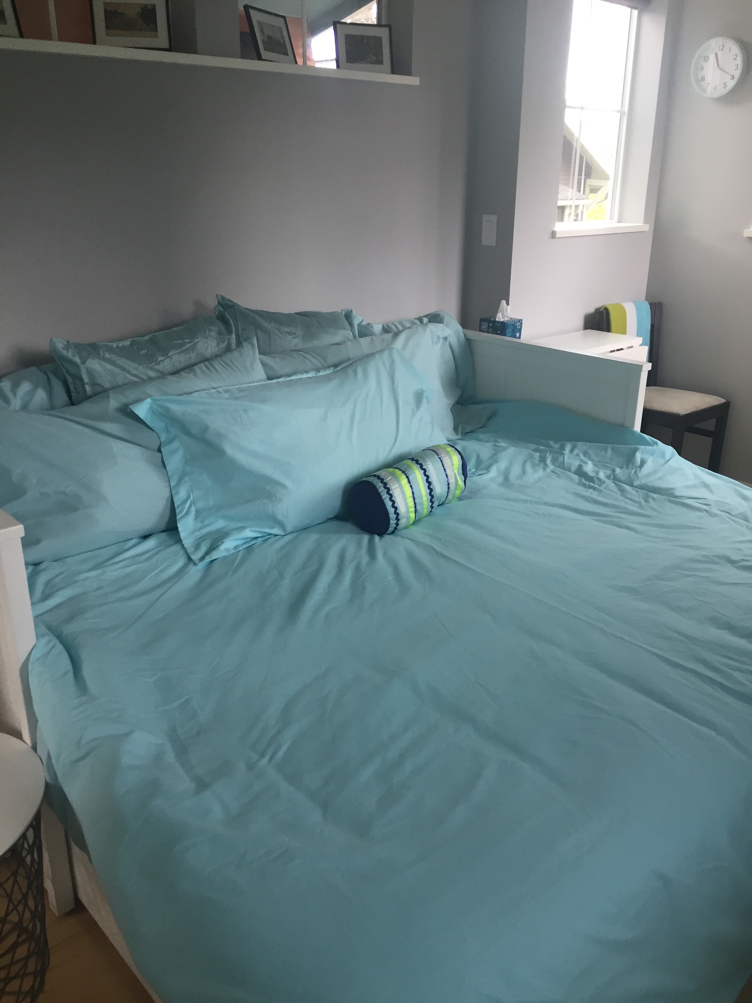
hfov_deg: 48.2
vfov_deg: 61.7
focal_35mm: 29
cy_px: 502
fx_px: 840
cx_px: 376
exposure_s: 1/30
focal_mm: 4.15
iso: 32
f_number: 2.2
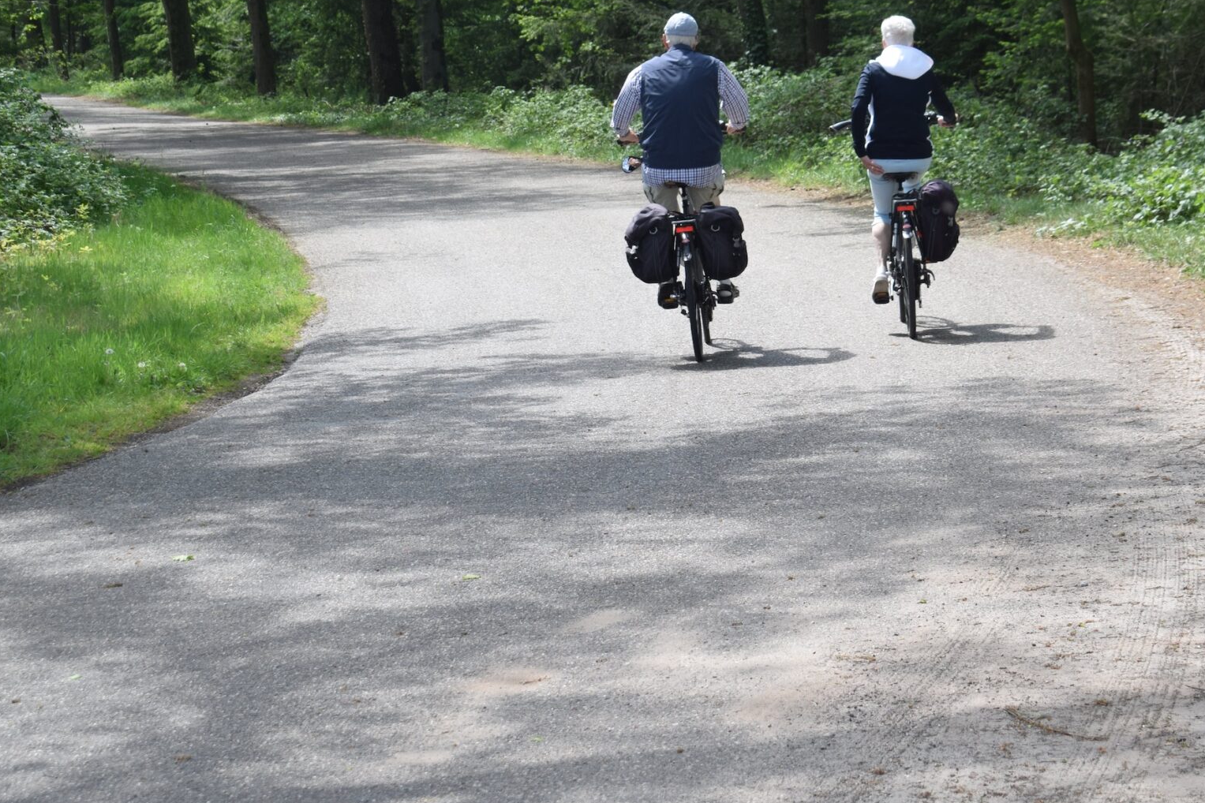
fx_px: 3704
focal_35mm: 111
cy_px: 275
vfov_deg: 12.4
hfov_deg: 18.5
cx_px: 639
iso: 360
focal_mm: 55
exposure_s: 1/250
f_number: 8
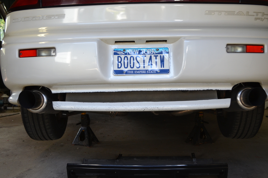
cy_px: 89
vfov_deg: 29.7
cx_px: 134
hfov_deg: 43.7
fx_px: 334
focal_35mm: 45
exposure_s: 1/60
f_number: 4.5
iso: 500
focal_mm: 30
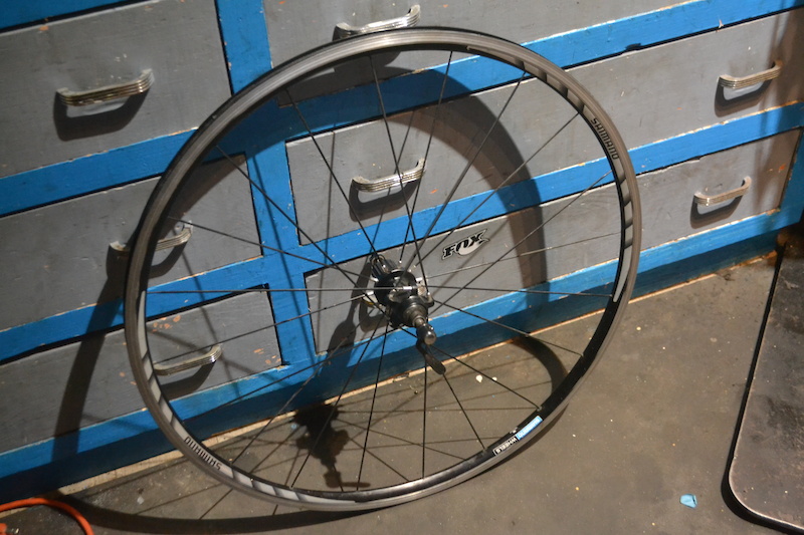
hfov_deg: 45.0
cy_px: 268
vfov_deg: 30.8
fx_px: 971
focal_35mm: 44
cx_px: 402
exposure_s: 1/40
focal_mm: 29
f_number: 4.5
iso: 3200
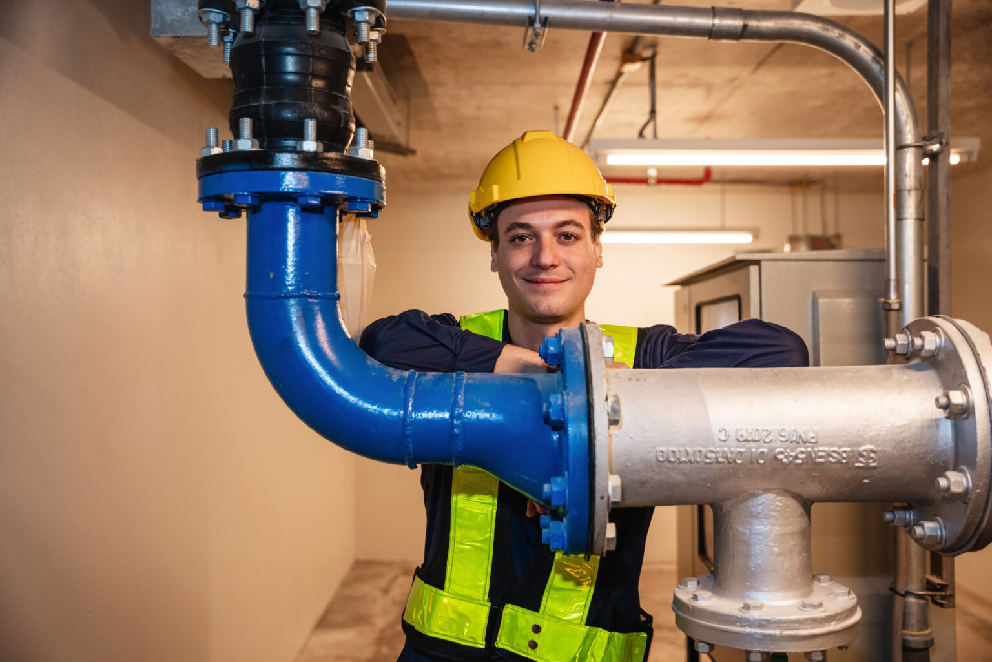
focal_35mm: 36
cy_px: 331
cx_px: 496
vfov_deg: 37.2
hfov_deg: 53.5
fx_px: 984
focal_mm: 35.7
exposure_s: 1/125
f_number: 2.8
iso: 400
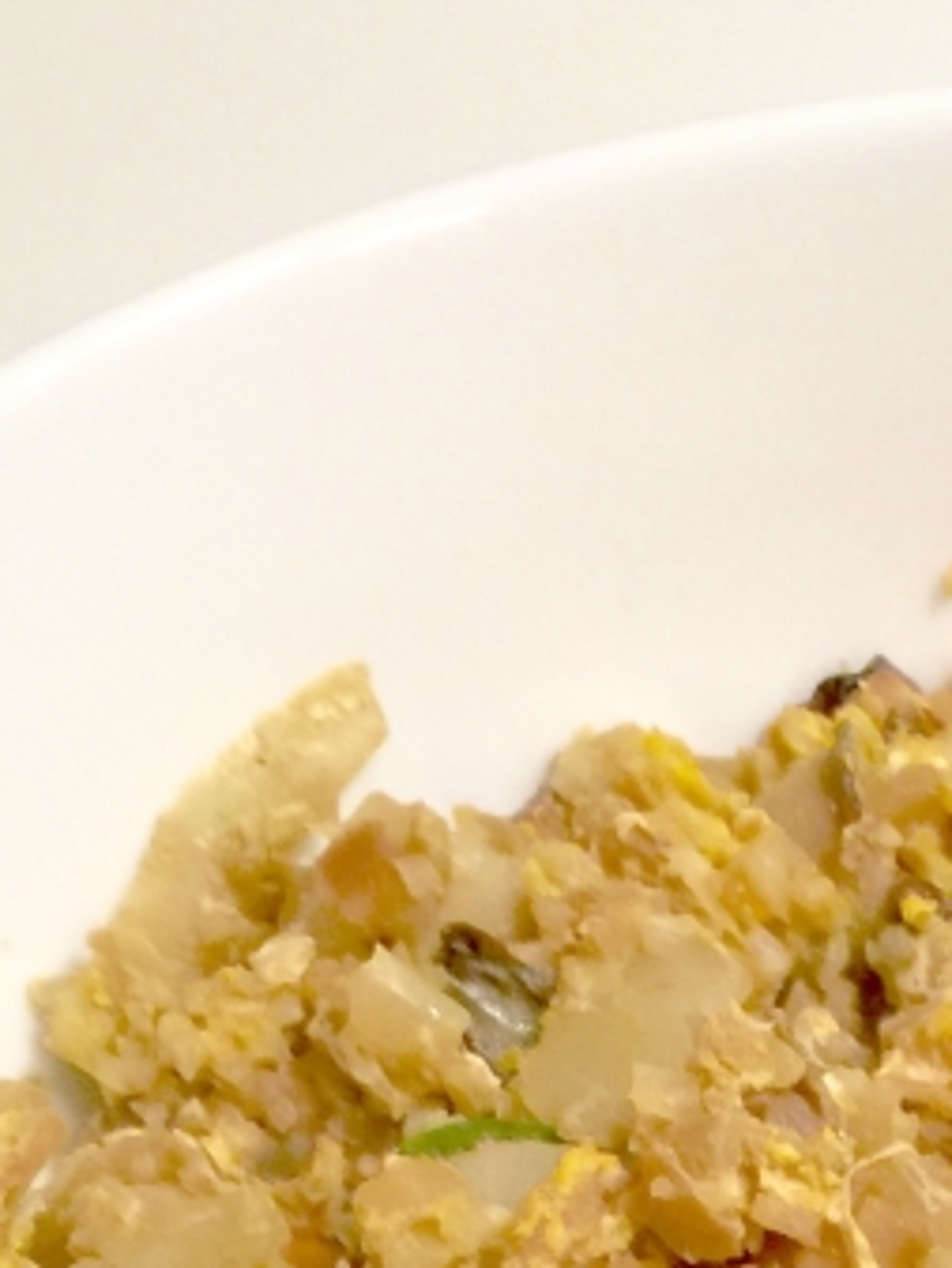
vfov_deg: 19.7
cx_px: 1114
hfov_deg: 16.2
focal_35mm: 88
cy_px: 1832
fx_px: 3225
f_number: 2.2
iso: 32
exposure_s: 1/15
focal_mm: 4.15
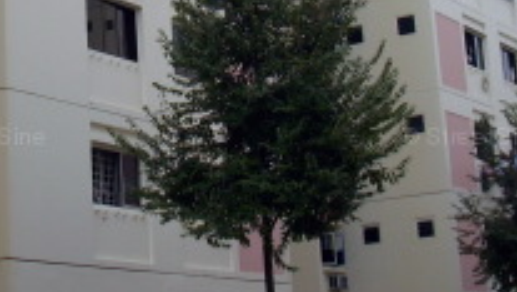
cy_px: -110
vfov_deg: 11.0
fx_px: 1469
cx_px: 87
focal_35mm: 107
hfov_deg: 19.7
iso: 80
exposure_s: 1/160
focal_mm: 6.2
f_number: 5.6
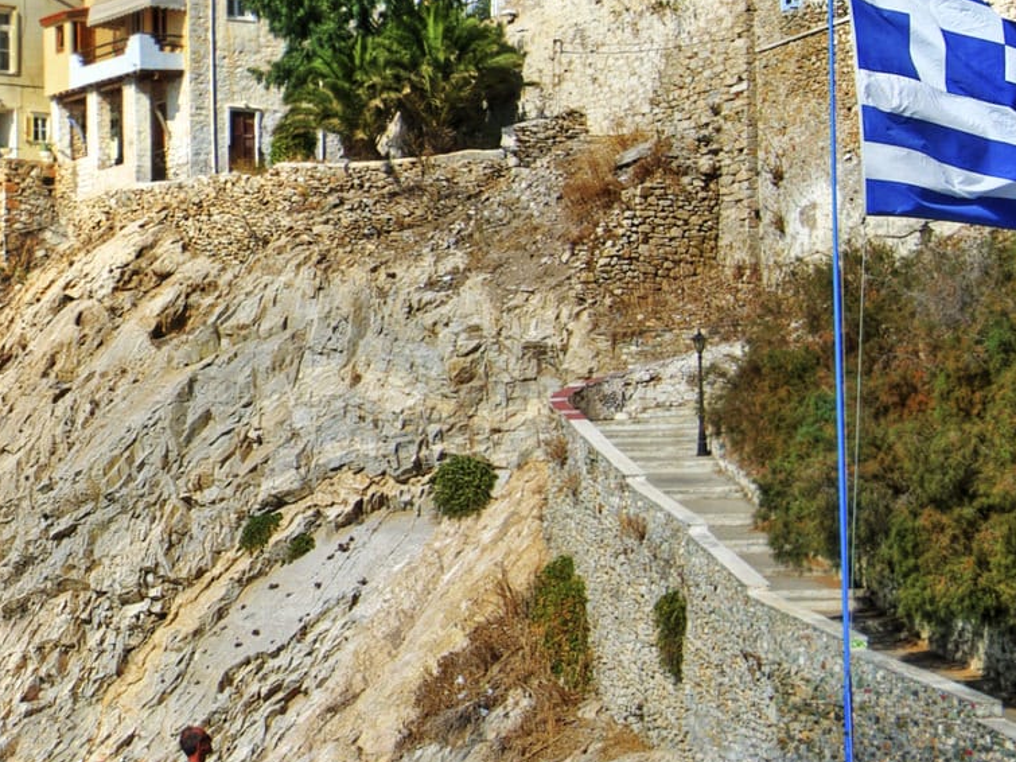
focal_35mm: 135
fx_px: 3962
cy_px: 382
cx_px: -94
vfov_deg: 11.0
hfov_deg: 14.3
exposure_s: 1/250
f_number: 8
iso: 125
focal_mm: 26
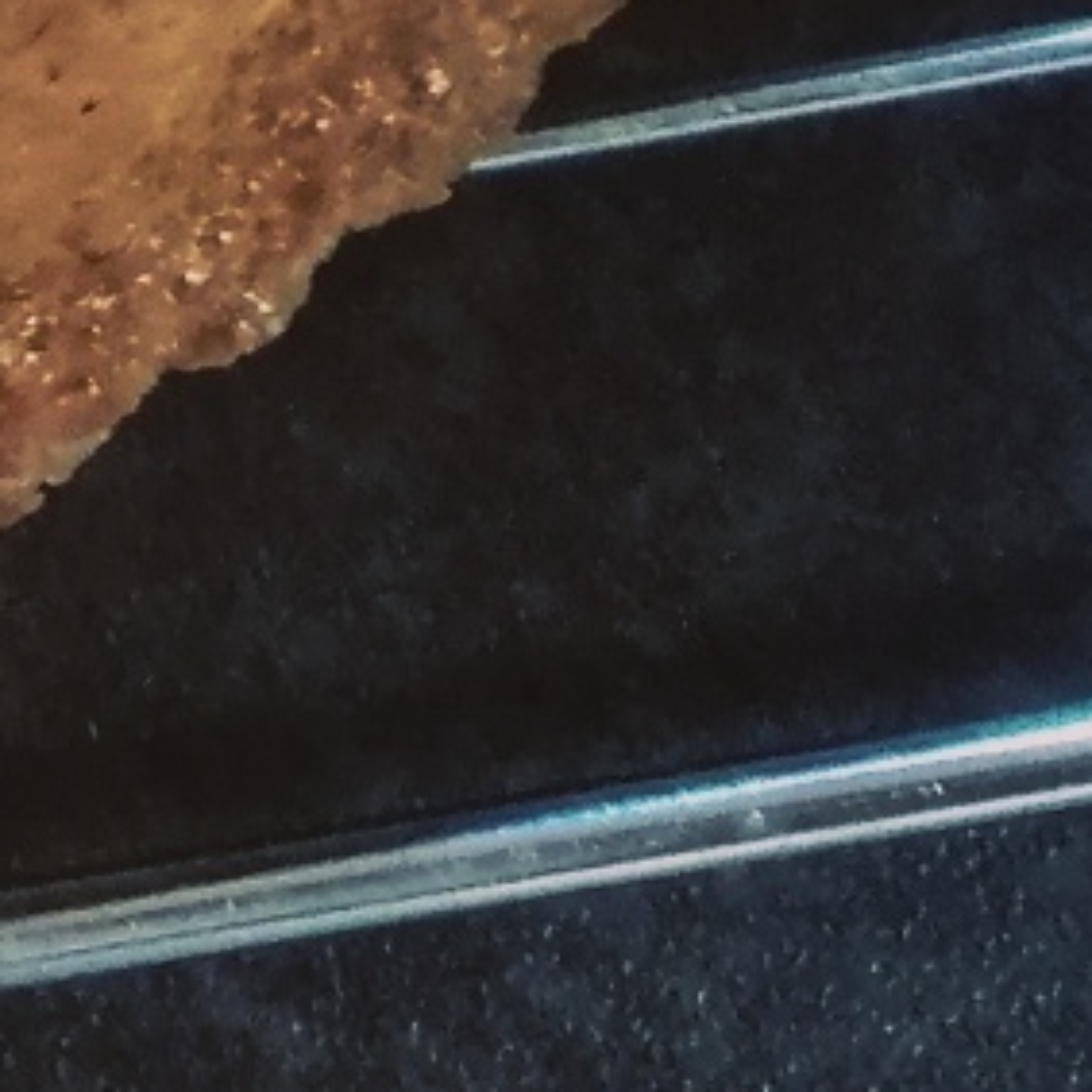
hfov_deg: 7.3
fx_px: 7709
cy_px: -2184
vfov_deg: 7.2
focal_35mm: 216
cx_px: -2099
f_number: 1.8
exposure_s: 1/50
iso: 400
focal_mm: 3.95
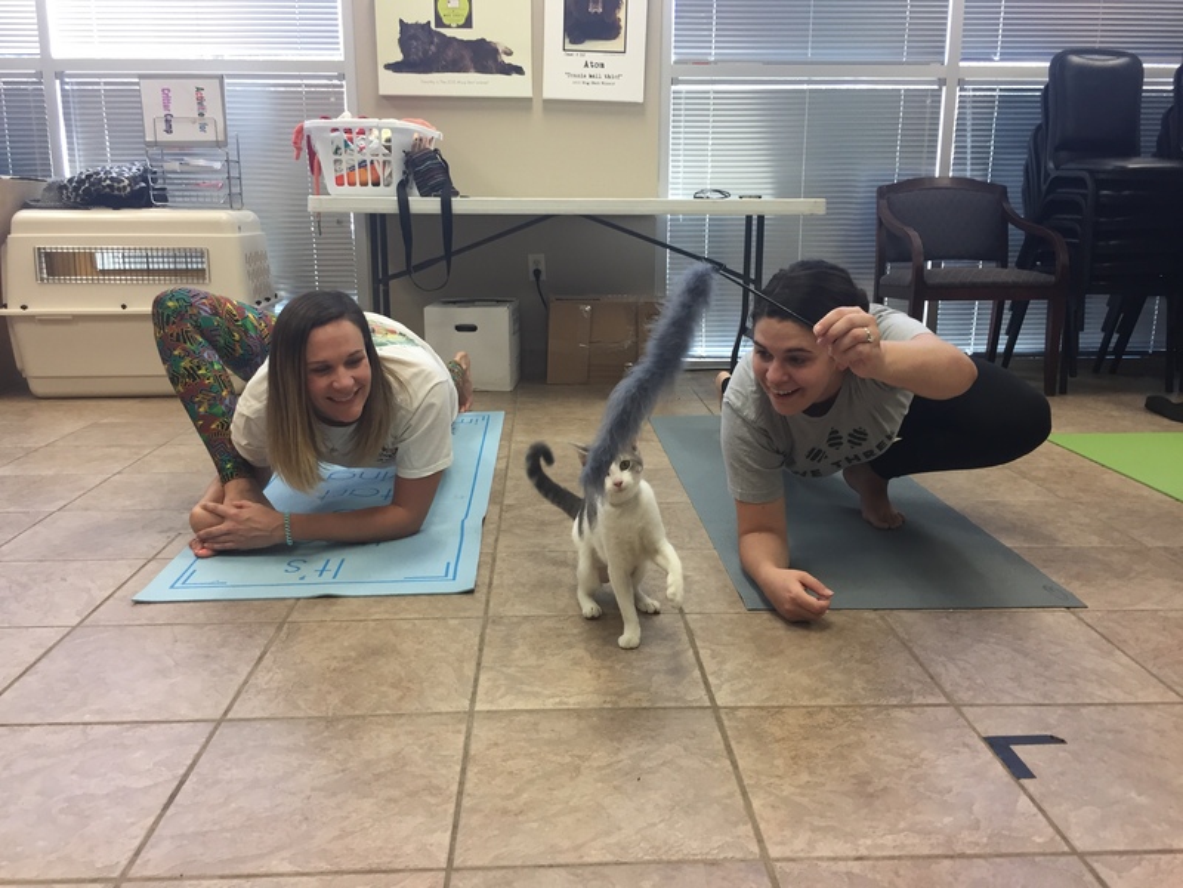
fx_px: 991
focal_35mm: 29
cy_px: 444
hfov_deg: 61.7
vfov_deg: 48.2
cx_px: 592
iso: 64
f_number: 2.2
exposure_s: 1/30
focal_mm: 4.15
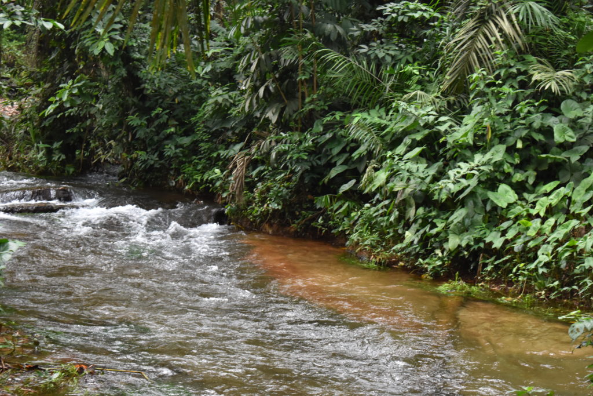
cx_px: 296
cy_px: 198
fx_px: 1359
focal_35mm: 82
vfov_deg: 16.6
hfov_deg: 24.6
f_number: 5.6
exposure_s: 1/125
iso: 1400
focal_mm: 55
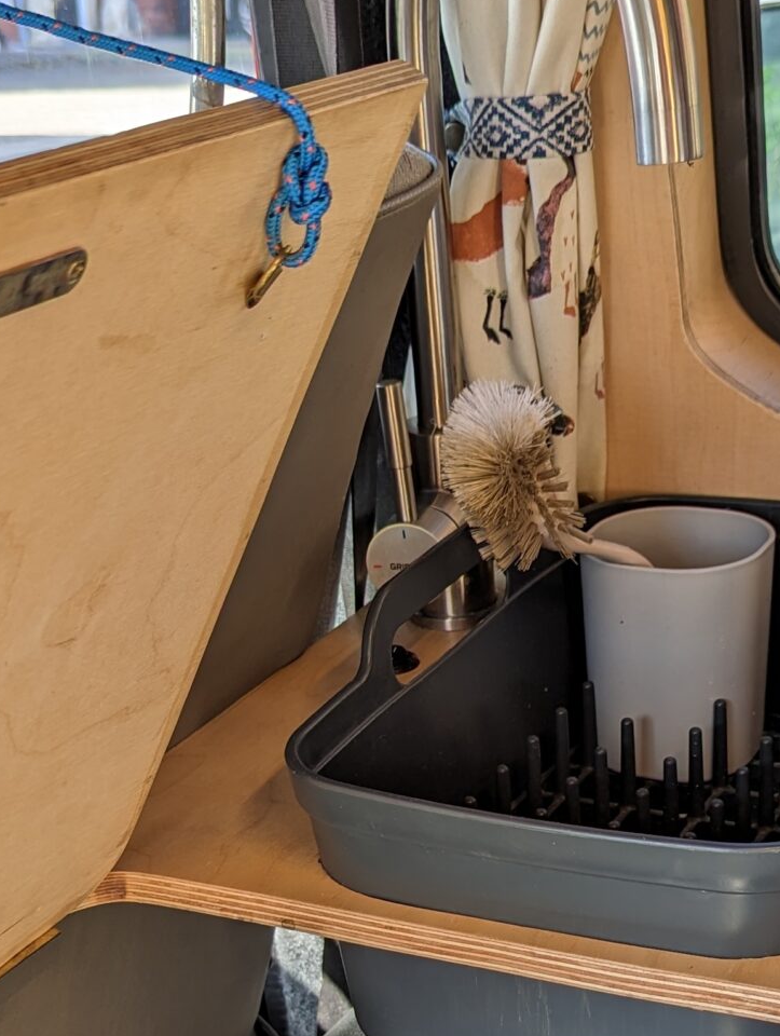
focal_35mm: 64
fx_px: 1918
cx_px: 510
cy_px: 839
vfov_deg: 29.5
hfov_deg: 22.9
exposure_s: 1/158
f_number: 1.85
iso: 41
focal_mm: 6.81
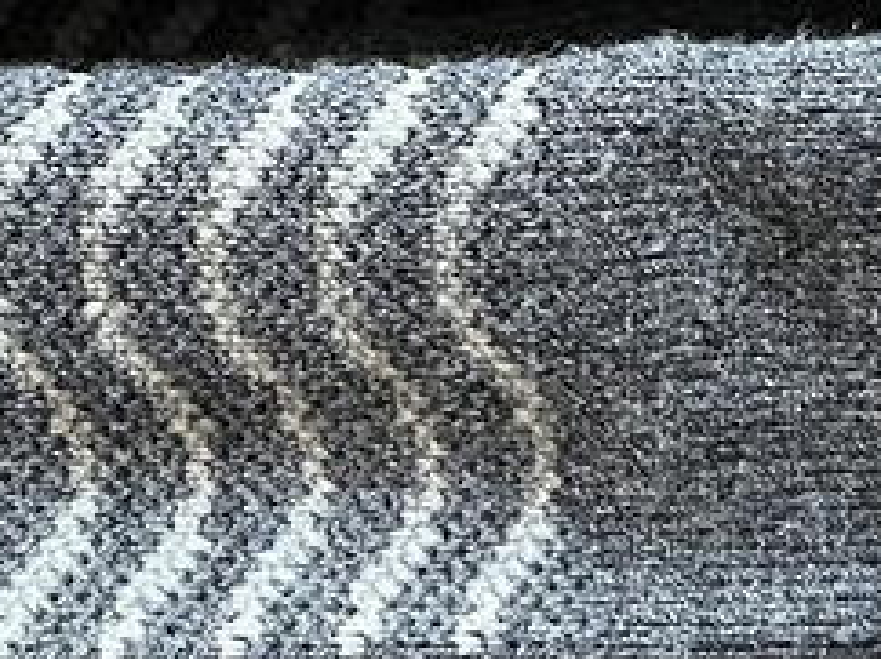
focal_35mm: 129
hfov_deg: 15.3
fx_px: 3280
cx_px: 262
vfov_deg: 11.3
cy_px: -80
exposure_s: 1/60
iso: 320
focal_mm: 5.1
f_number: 1.6
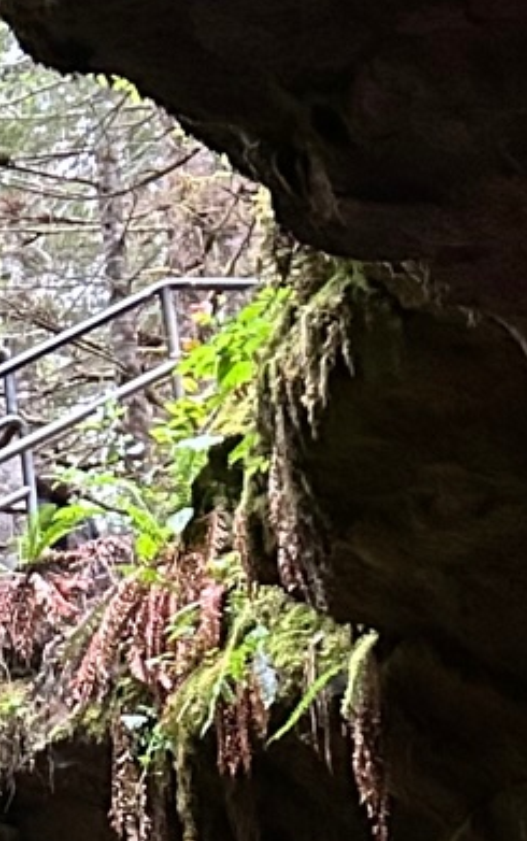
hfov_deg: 8.4
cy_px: 1011
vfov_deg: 14.3
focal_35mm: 142
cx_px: -807
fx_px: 3257
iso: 640
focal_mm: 5.7
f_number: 1.5
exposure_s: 1/40
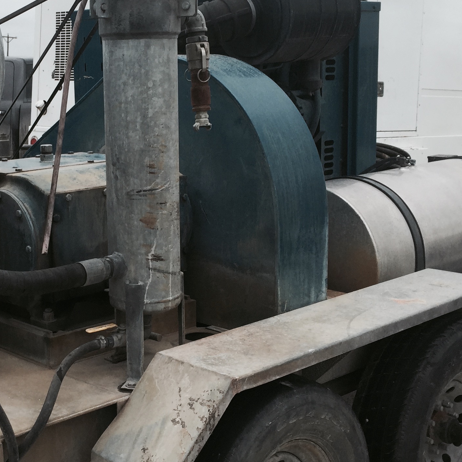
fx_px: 891
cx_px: 91
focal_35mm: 59
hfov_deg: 28.4
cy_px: 236
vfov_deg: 29.1
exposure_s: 1/860
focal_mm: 4.15
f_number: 2.2
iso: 32
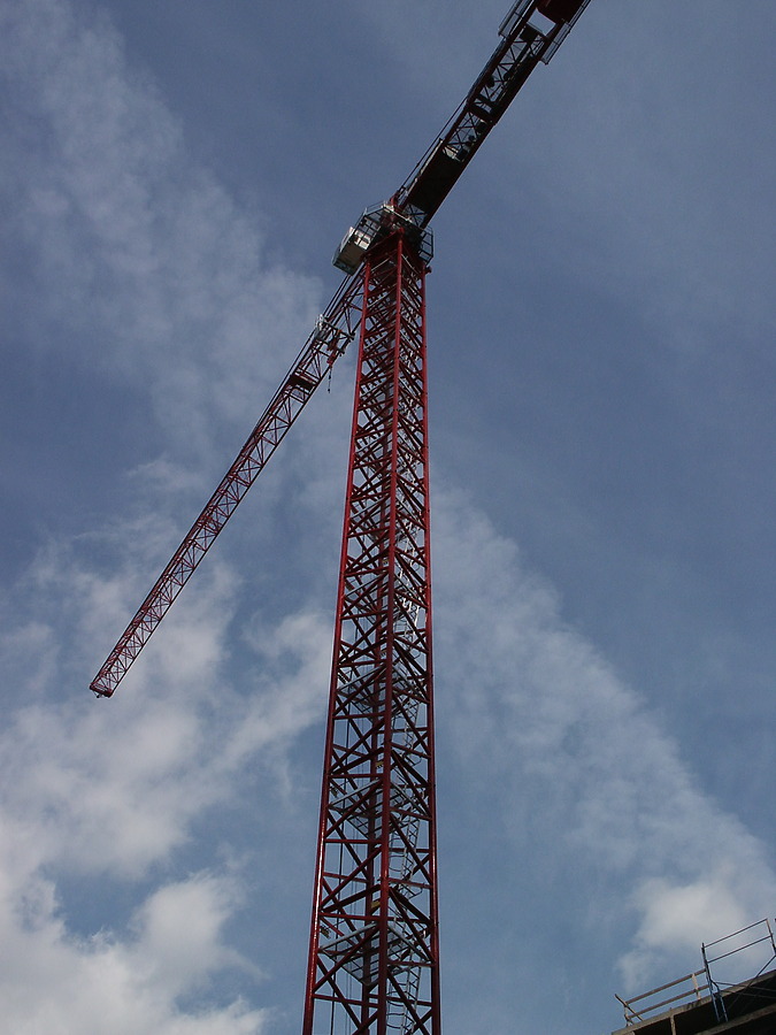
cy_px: 518
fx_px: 1136
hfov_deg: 37.7
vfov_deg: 49.0
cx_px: 388
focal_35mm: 38
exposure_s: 1/500
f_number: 6.7
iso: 64
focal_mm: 7.92
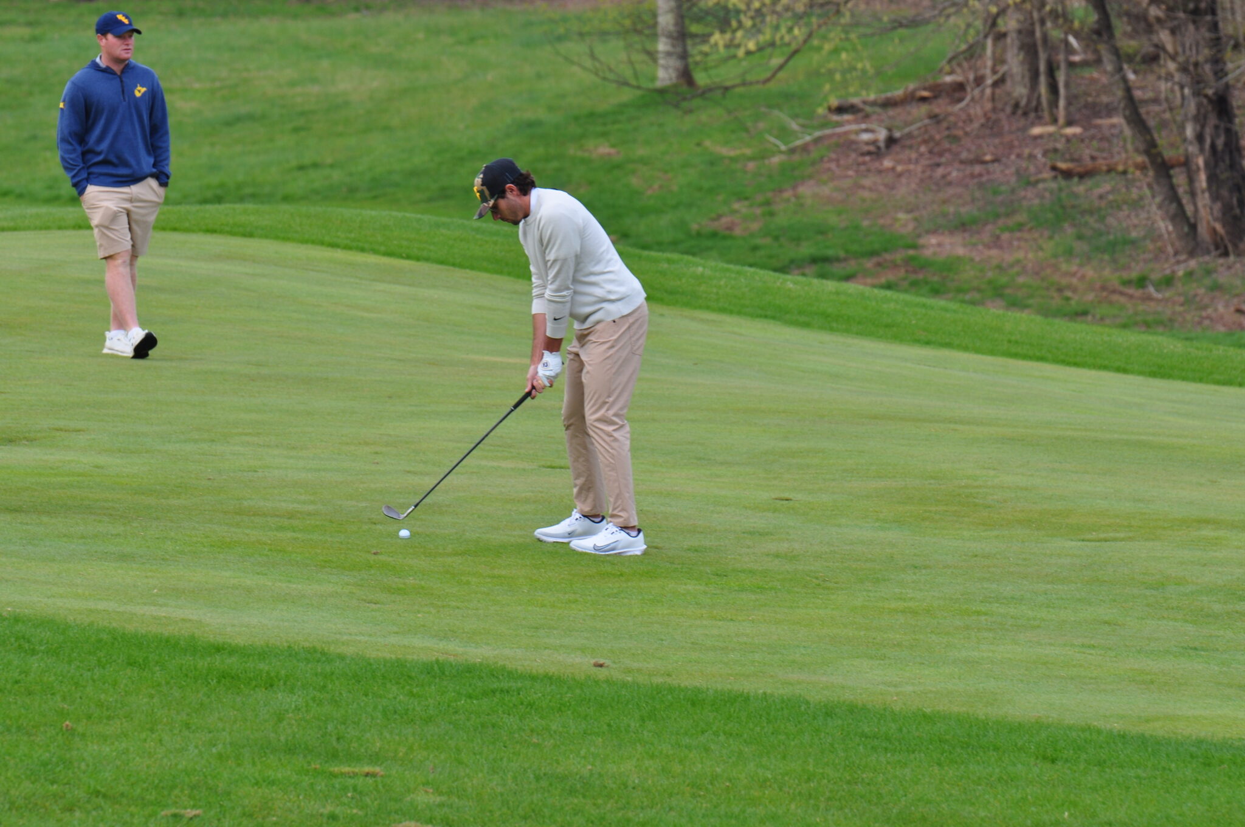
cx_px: 622
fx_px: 11398
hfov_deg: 6.3
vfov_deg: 4.2
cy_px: 414
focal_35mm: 330
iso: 200
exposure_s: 1/100
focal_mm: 220
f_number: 9
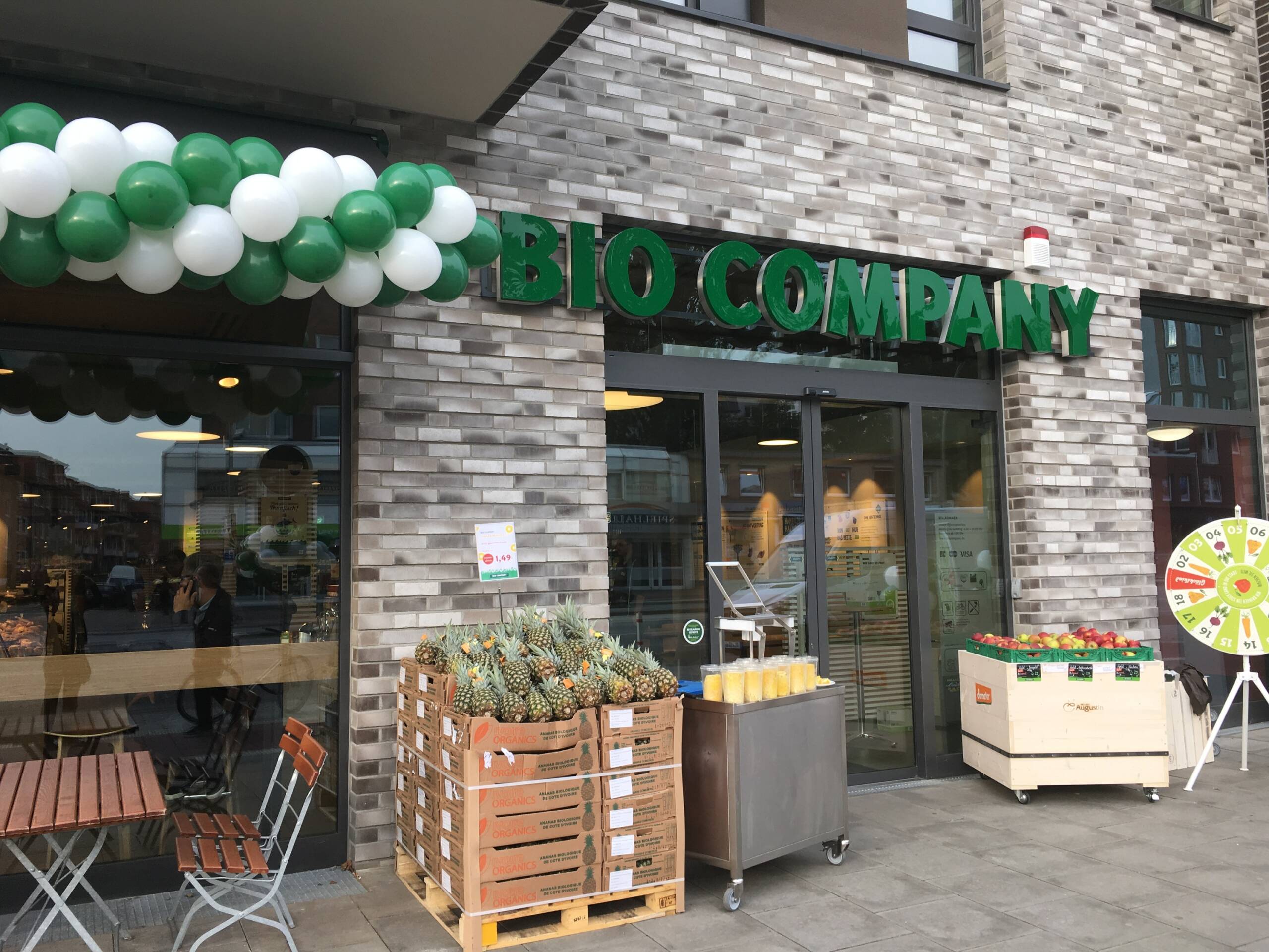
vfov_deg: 48.2
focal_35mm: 29
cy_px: 476
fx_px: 1063
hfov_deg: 61.7
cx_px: 634
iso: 25
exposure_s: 1/179
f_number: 2.2
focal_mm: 4.15
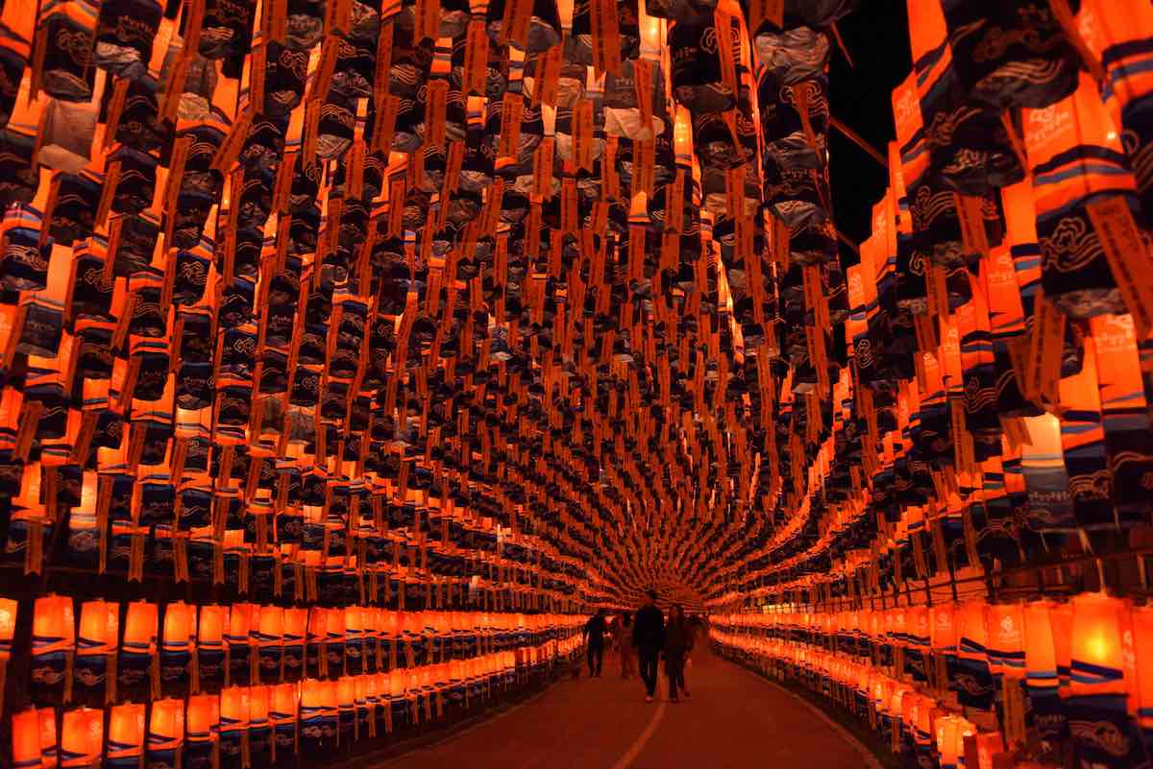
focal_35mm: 28
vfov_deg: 46.4
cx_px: 576
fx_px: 897
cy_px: 384
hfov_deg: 65.5
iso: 2800
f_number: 4.5
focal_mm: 28
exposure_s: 1/100
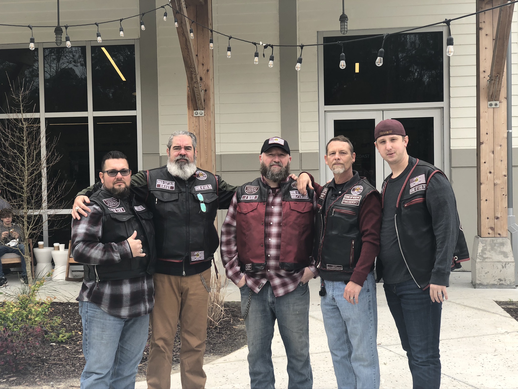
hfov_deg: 36.8
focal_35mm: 52
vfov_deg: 28.0
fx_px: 778
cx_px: 259
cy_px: 194
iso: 16
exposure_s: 1/147
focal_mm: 6
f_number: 2.4
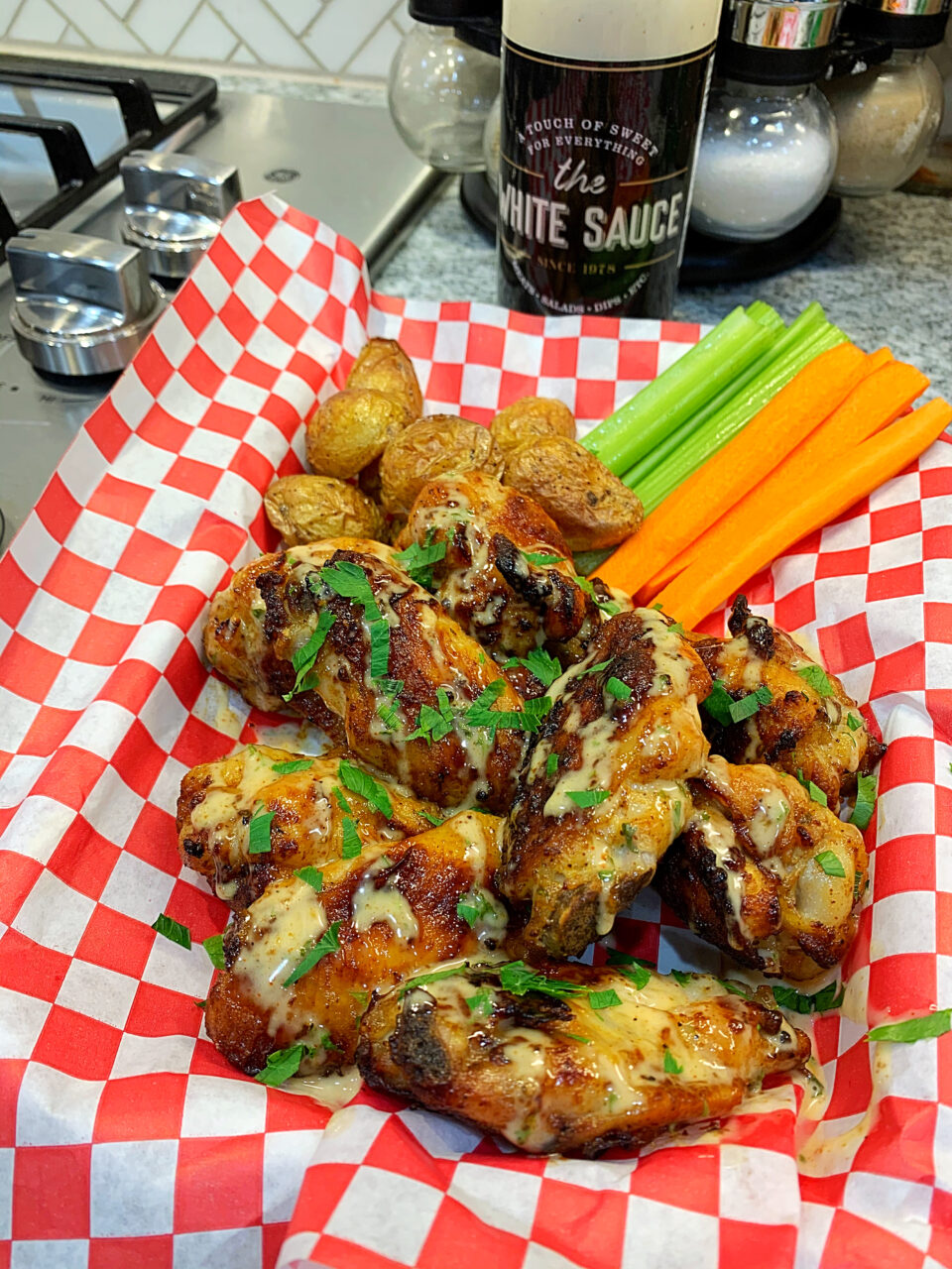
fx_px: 953
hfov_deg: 53.1
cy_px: 634
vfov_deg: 67.3
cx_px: 476
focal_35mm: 26
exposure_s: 1/120
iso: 80
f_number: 1.8
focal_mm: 4.25
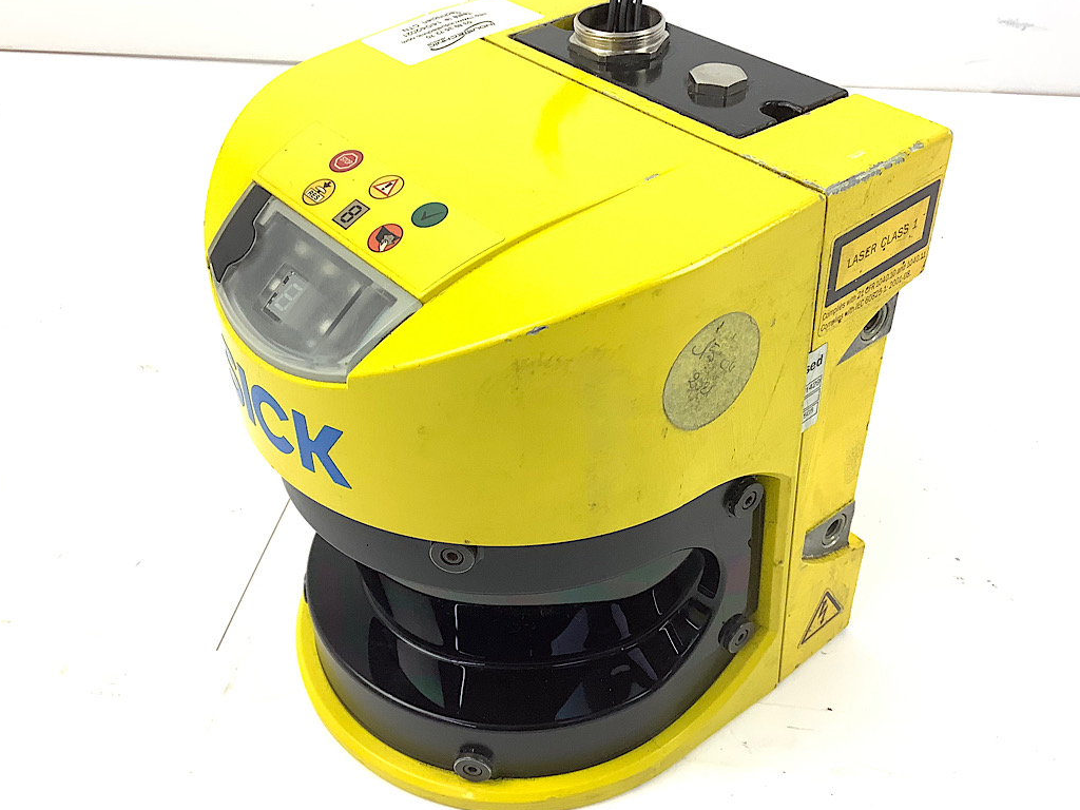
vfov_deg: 39.6
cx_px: 544
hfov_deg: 51.4
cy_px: 388
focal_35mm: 36
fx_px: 1123
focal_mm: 3.3
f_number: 2.4
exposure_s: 1/50
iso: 64
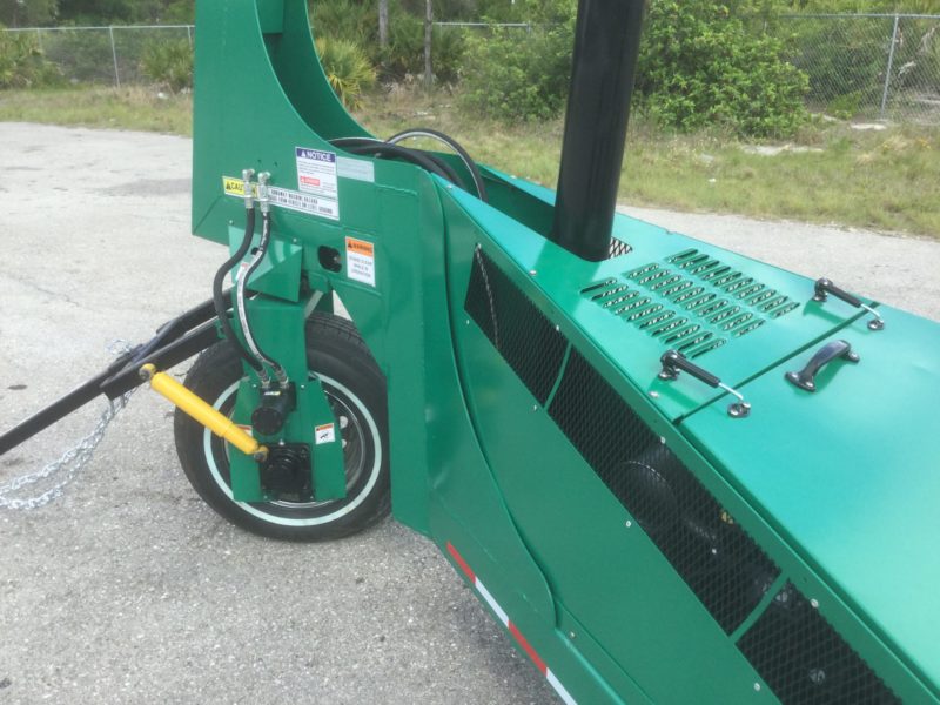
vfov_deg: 45.4
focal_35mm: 31
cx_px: 470
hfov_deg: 58.4
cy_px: 352
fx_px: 842
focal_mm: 3.3
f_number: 2.4
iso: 25
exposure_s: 1/422
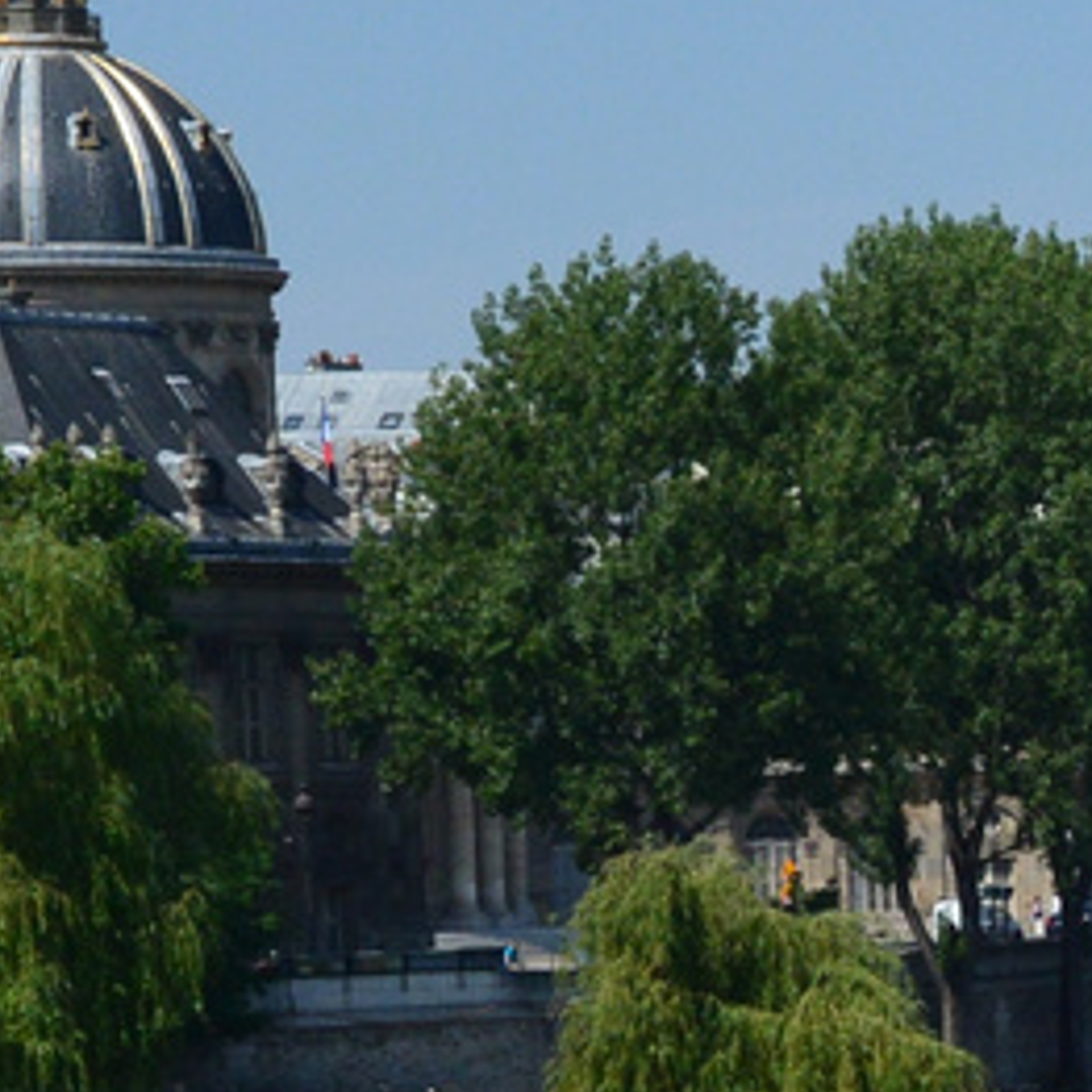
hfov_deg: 6.4
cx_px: 2532
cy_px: 1863
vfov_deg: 6.5
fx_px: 9387
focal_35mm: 263
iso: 2000
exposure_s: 1/2000
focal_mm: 50
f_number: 16
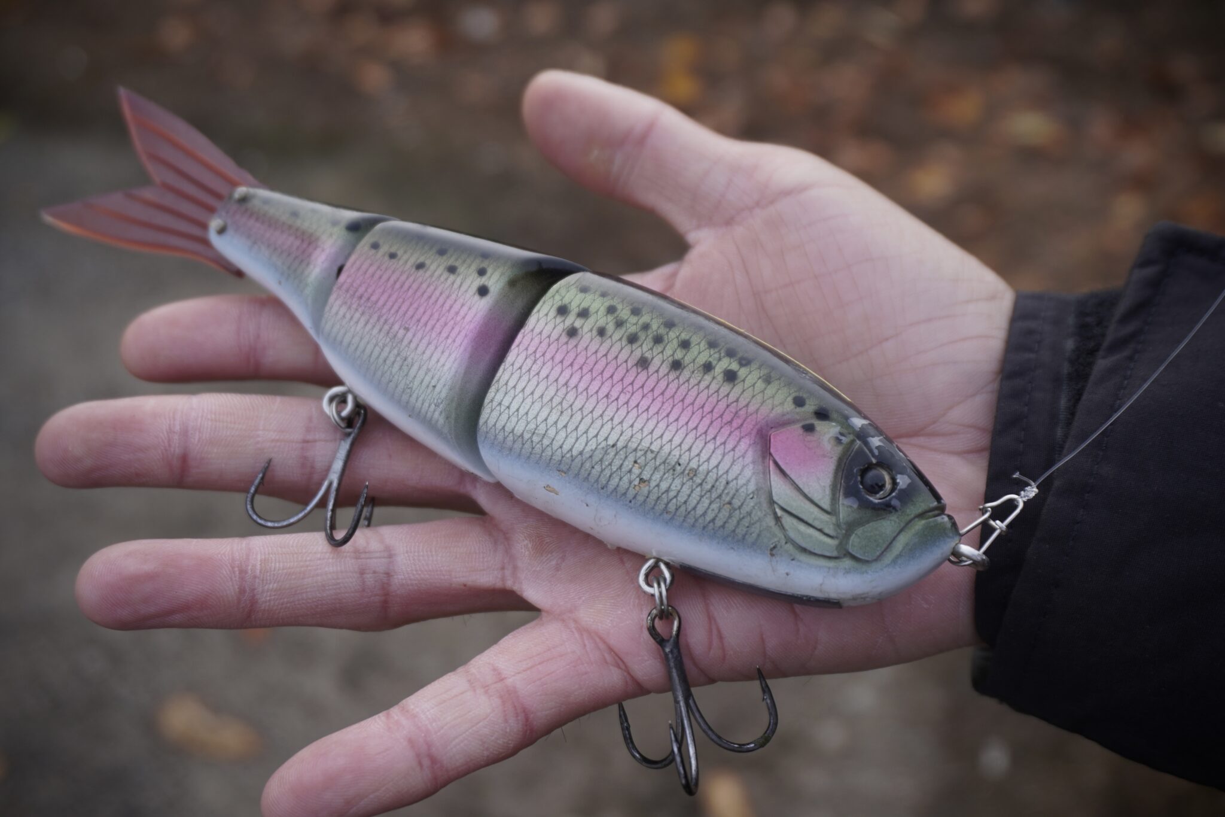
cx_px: 612
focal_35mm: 39
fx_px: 1327
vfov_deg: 34.2
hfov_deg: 49.6
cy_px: 408
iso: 100
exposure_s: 1/200
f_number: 5
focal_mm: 26
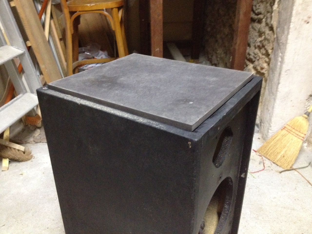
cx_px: 156
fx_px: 315
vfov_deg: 40.7
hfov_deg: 52.6
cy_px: 117
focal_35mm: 35
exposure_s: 1/17
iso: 500
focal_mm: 4.28
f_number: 2.4
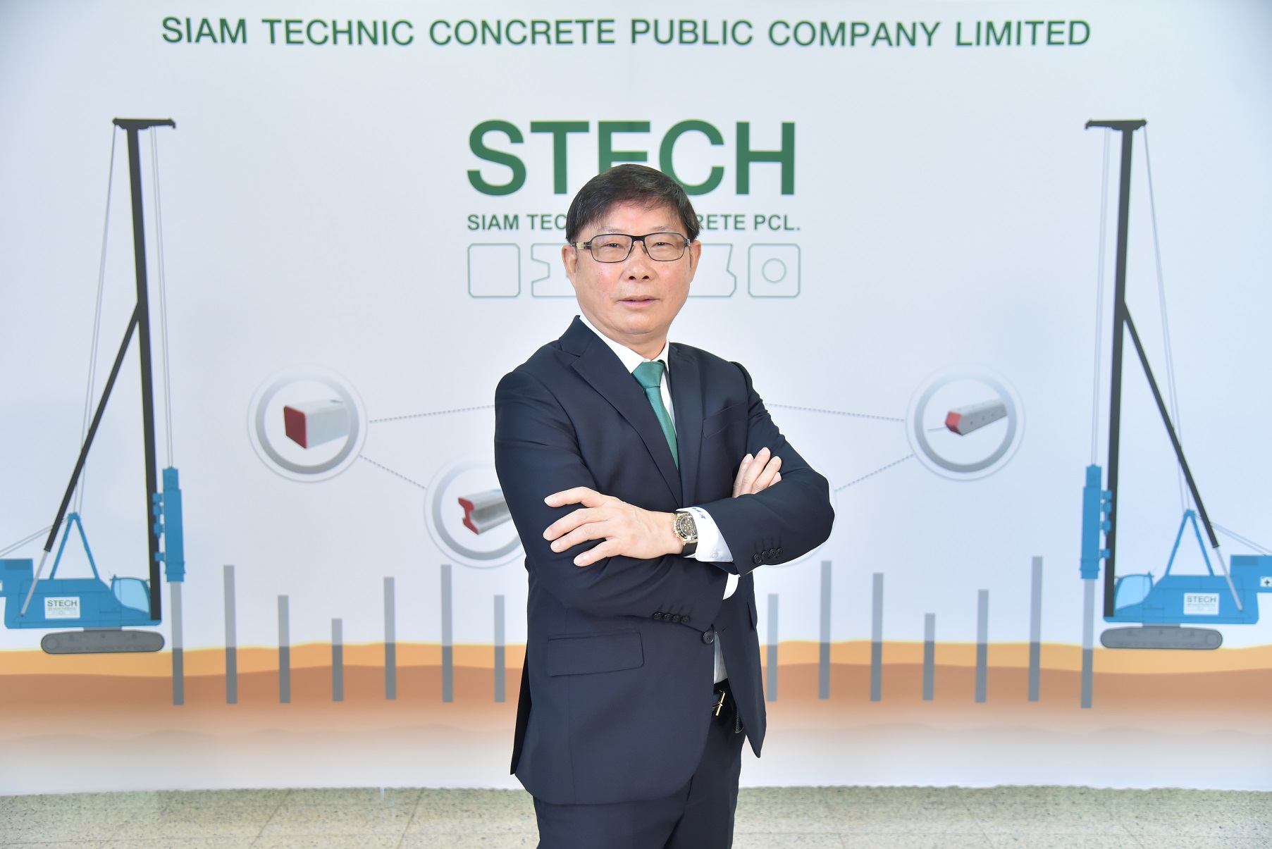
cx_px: 636
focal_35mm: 35
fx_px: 1237
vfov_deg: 37.9
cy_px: 424
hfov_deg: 54.4
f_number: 4
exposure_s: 1/200
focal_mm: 35
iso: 1250
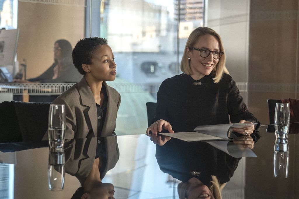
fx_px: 440
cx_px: 150
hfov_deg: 37.5
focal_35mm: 53
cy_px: 100
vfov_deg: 25.5
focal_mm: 53
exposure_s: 1/320
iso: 1250
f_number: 2.8
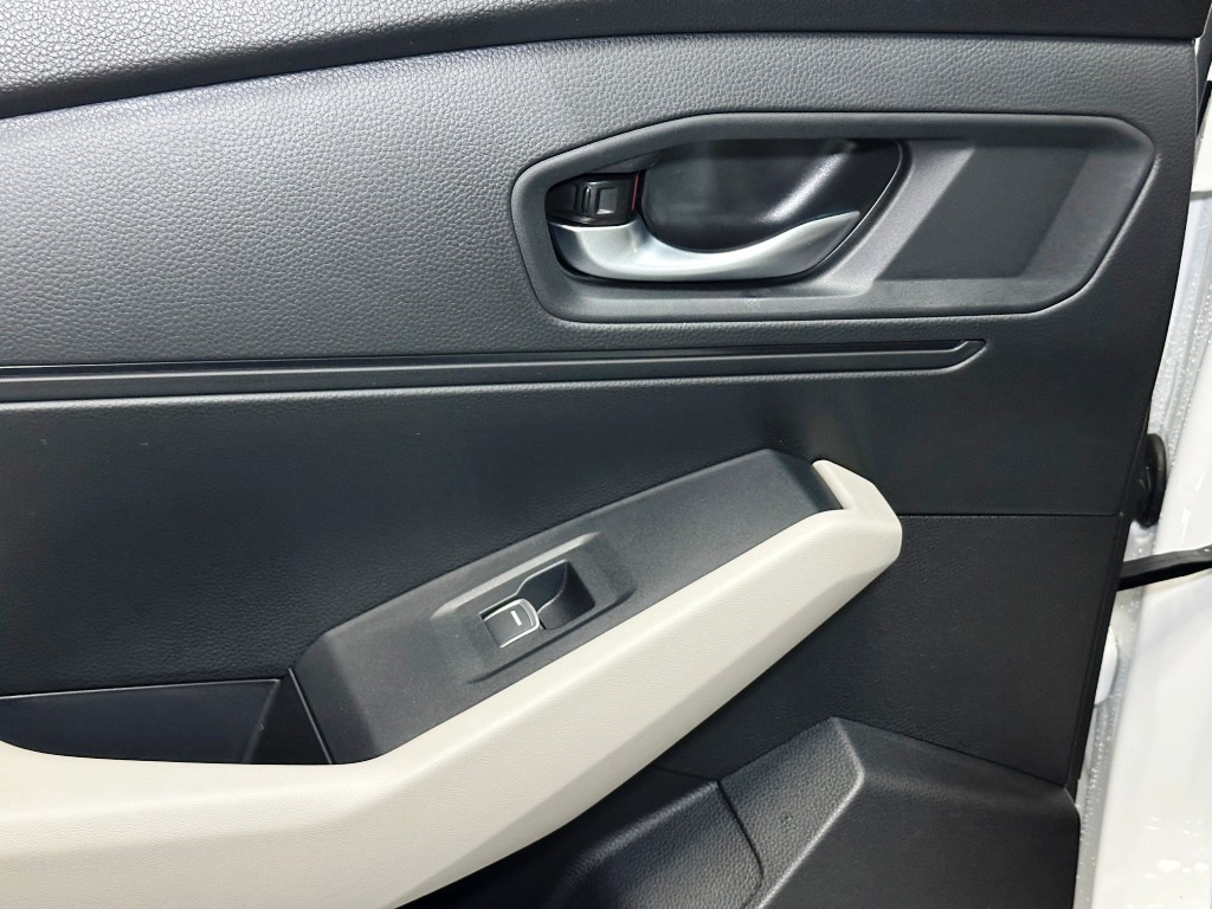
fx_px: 1681
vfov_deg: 30.3
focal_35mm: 48
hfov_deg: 39.7
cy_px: 454
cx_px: 606
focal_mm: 6.86
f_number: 1.78
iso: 500
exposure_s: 1/40
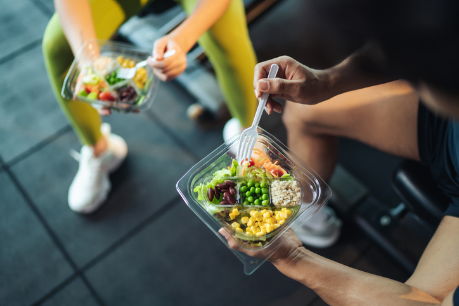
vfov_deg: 37.9
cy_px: 153
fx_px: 446
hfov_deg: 54.4
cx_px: 230
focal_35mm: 35
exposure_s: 1/250
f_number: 1.4
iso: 200
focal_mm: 35
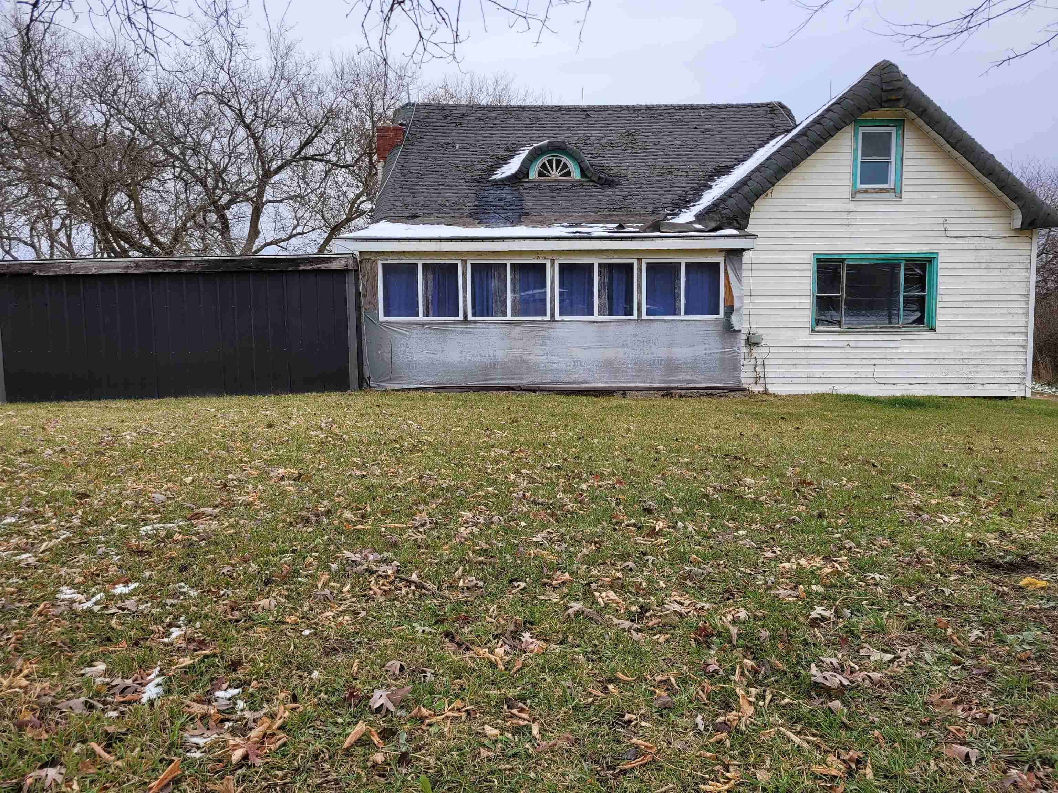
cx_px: 529
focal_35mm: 26
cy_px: 396
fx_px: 795
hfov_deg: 67.3
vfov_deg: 53.1
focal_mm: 5.4
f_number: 1.8
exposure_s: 1/357
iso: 40
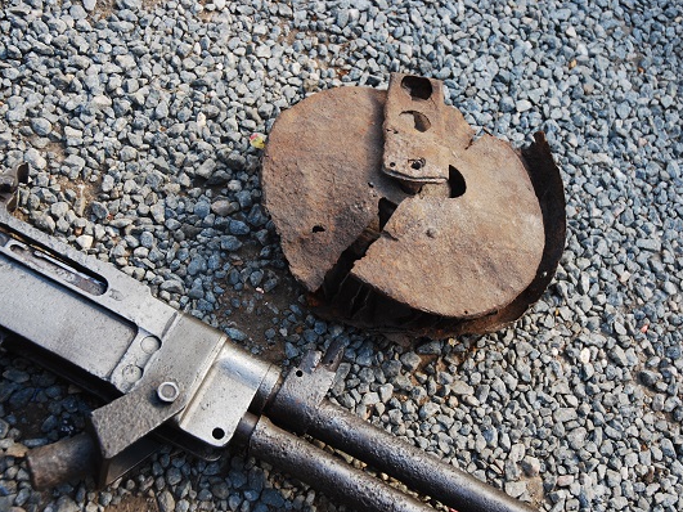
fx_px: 997
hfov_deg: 37.8
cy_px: 255
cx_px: 332
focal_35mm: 51
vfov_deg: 28.8
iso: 200
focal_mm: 31
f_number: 5
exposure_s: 1/100
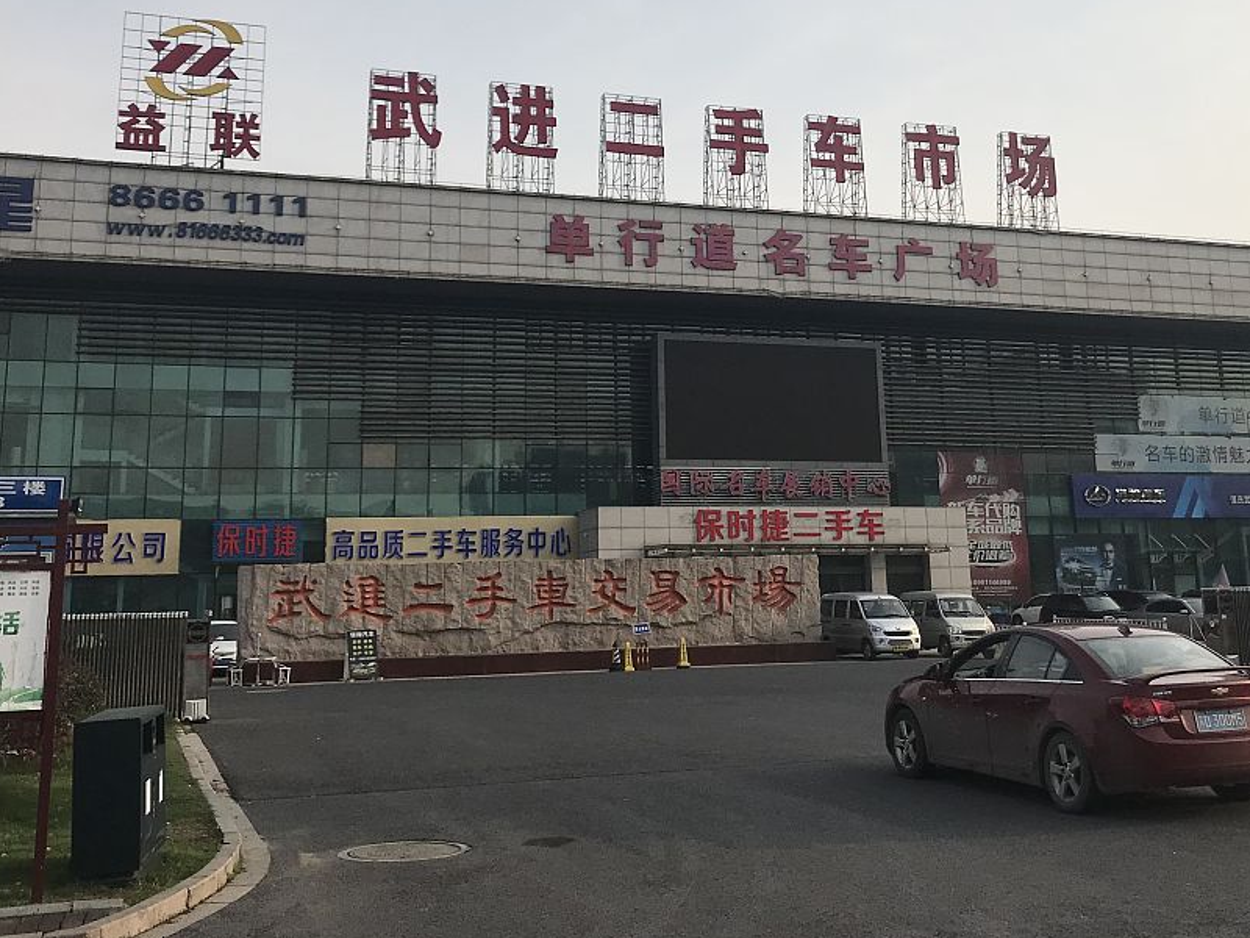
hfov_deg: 44.7
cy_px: 261
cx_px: 698
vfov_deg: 33.8
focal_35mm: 42
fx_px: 1517
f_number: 1.8
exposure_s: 1/2227
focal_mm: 3.99
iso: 20
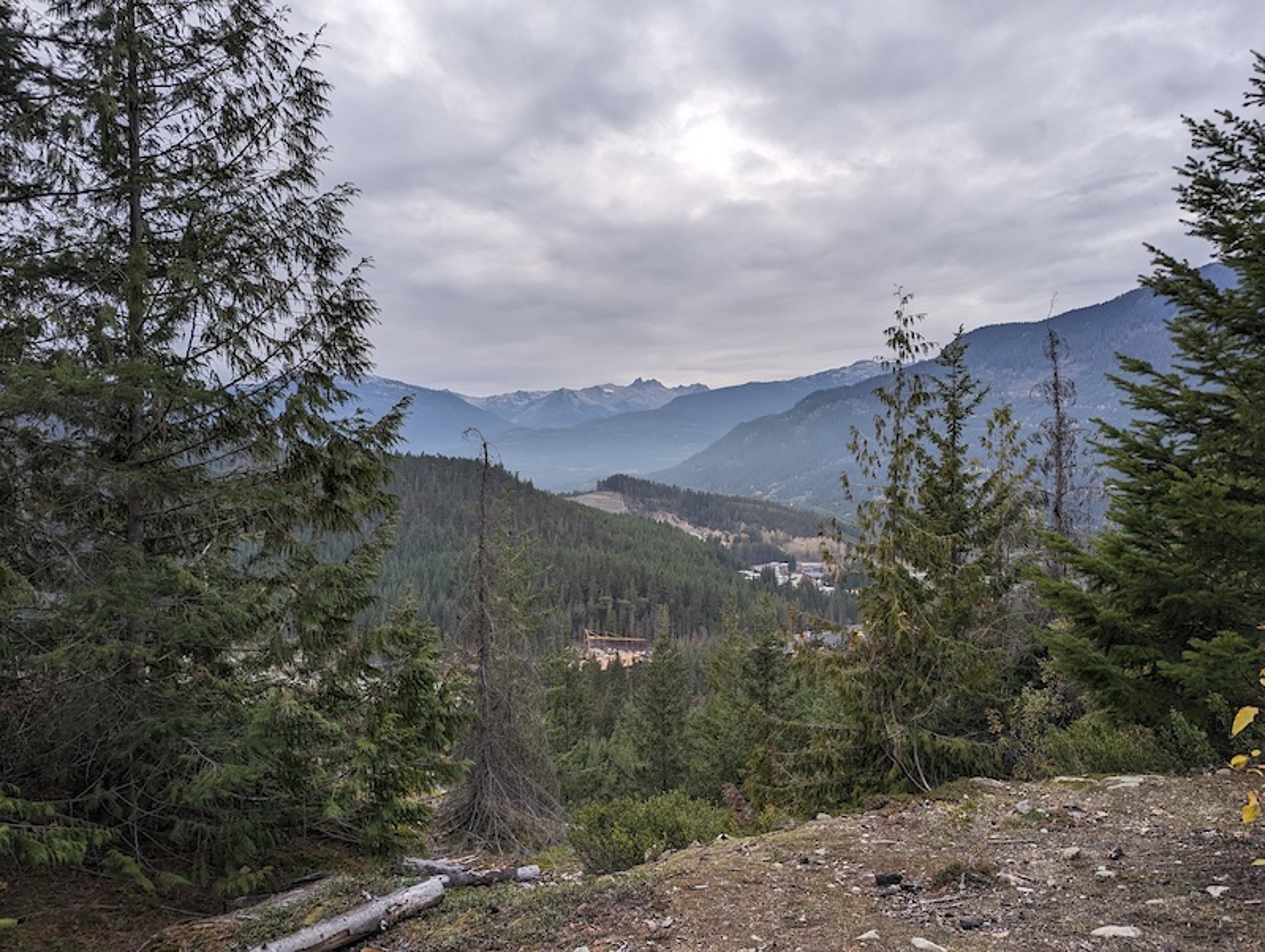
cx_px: 632
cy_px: 476
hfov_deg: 71.5
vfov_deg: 56.9
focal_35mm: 24
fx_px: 878
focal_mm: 6.81
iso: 46
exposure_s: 1/217
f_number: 1.85
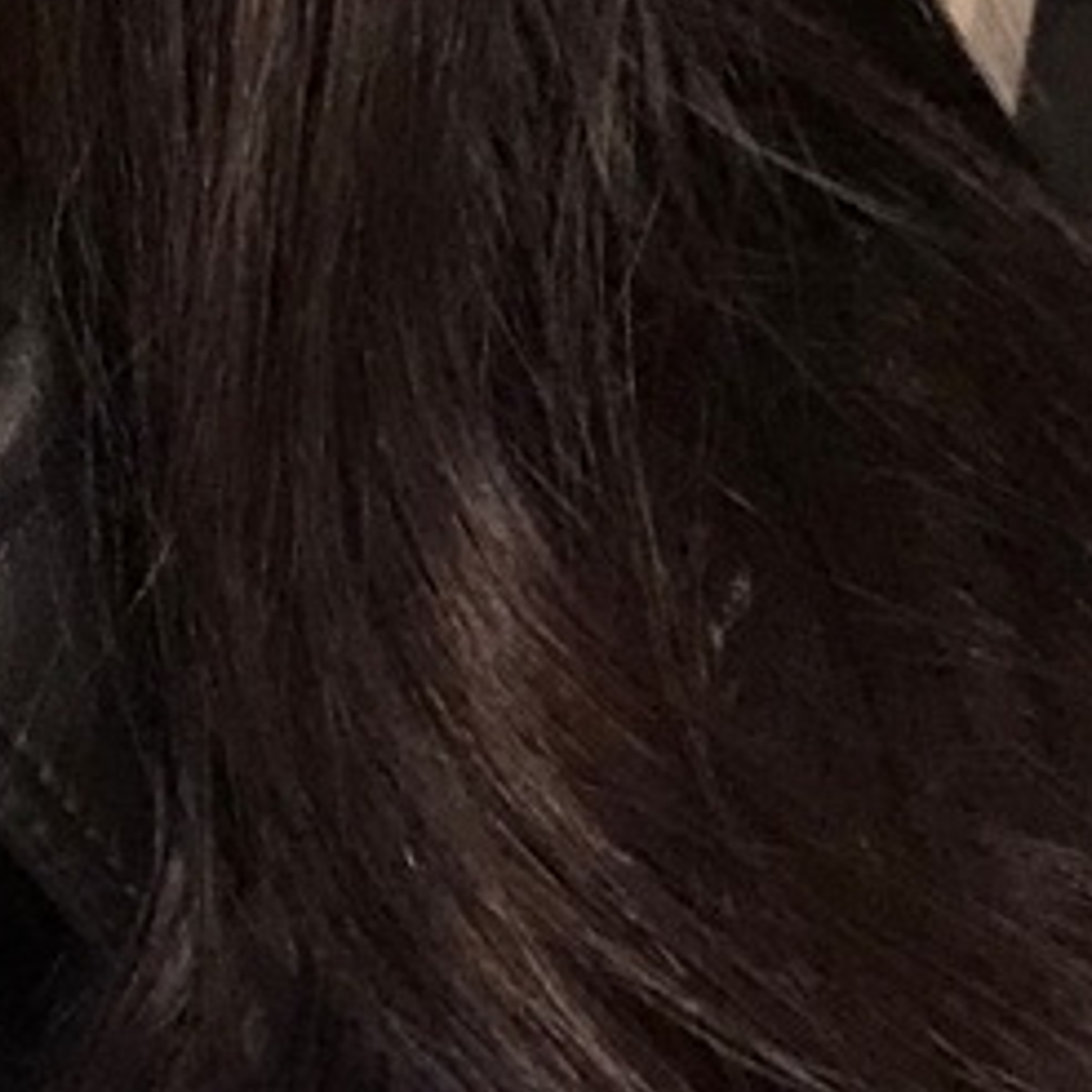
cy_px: -599
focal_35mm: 107
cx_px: -426
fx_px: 3819
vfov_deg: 15.0
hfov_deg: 15.3
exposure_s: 1/40
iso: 320
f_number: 2.2
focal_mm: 2.87
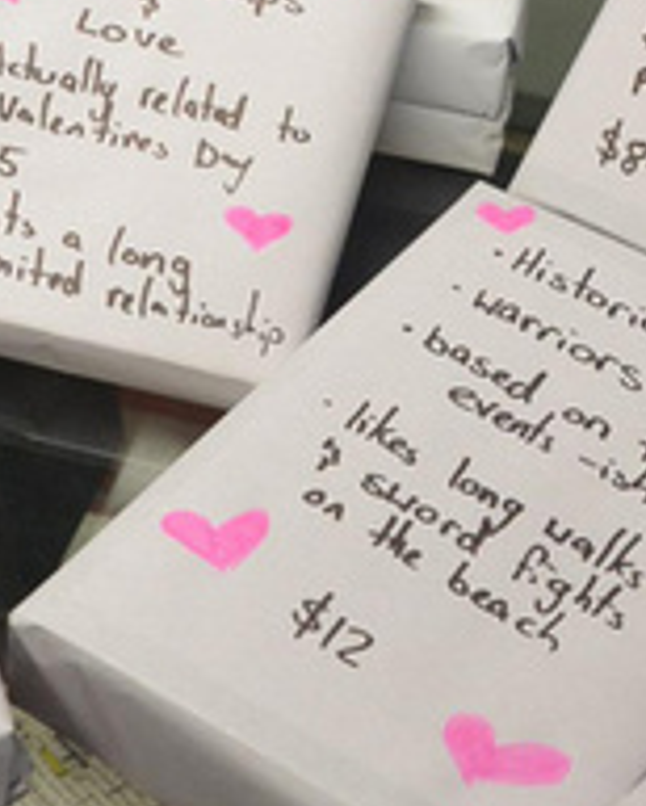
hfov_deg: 8.3
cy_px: 202
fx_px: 4462
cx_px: 432
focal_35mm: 187
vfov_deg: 10.3
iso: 1250
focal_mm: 32
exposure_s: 1/100
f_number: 5
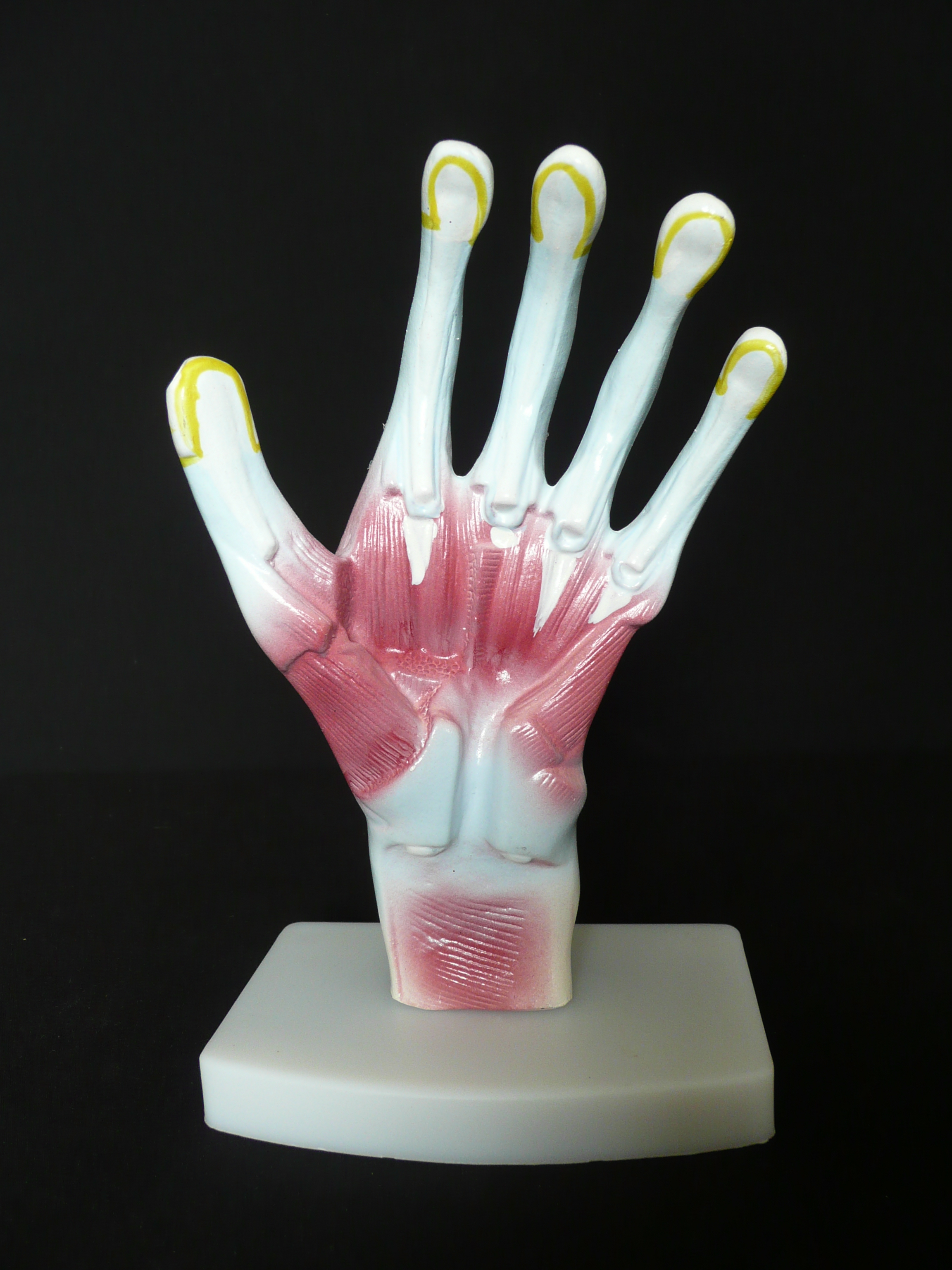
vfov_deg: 60.0
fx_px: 1100
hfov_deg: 46.8
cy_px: 635
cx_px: 476
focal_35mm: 30
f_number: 3.4
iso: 200
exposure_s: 1/30
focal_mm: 4.9
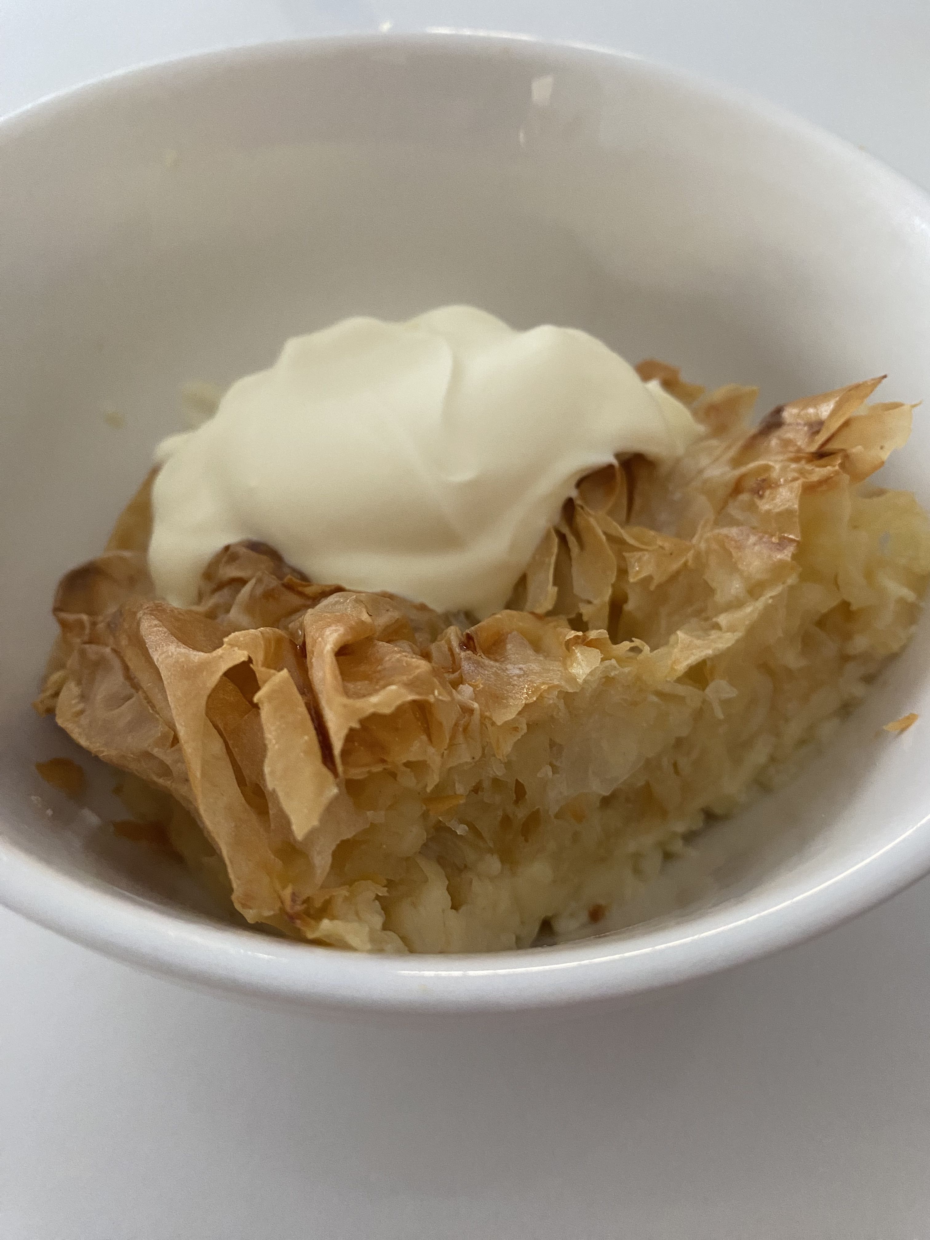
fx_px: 896
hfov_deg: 54.9
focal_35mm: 25
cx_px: 465
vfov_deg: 69.4
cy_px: 620
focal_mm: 4.25
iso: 500
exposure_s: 1/46
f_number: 1.8
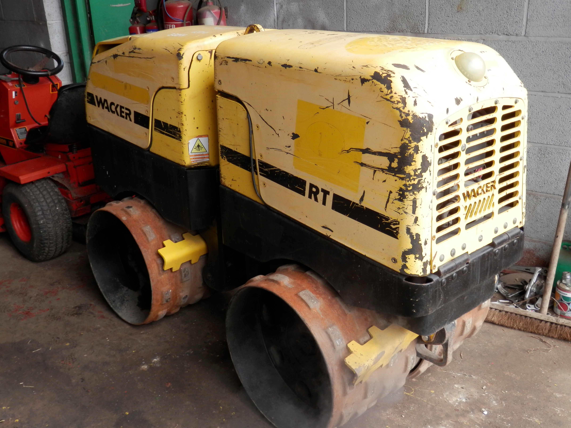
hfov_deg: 50.1
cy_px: 214
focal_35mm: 37
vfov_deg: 38.7
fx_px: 610
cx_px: 286
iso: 80
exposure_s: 1/160
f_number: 3.6
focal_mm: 6.6
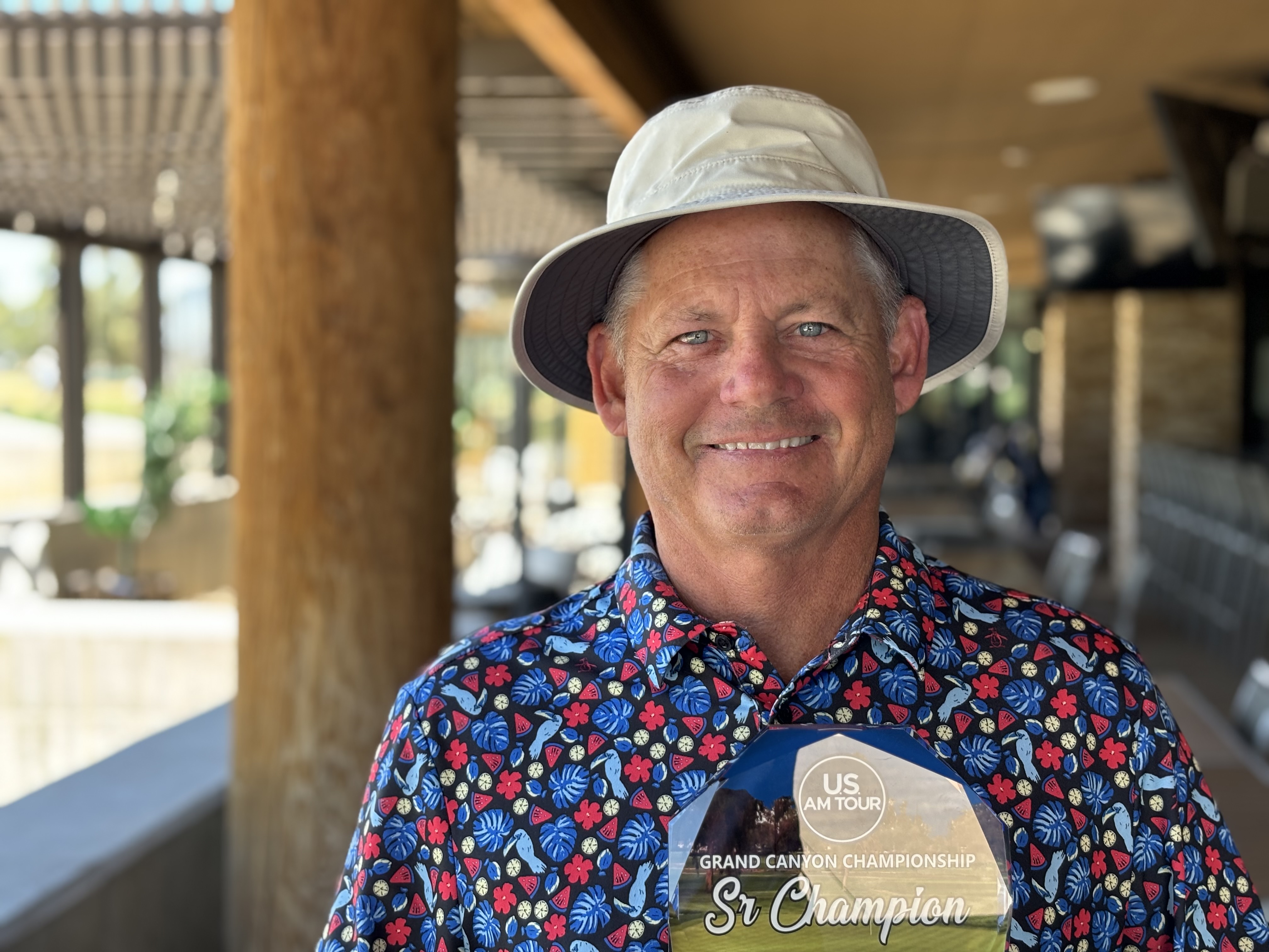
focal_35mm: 52
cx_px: 634
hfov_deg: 36.8
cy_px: 476
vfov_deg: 28.0
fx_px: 1906
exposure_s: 1/121
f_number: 1.6
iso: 25
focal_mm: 5.96
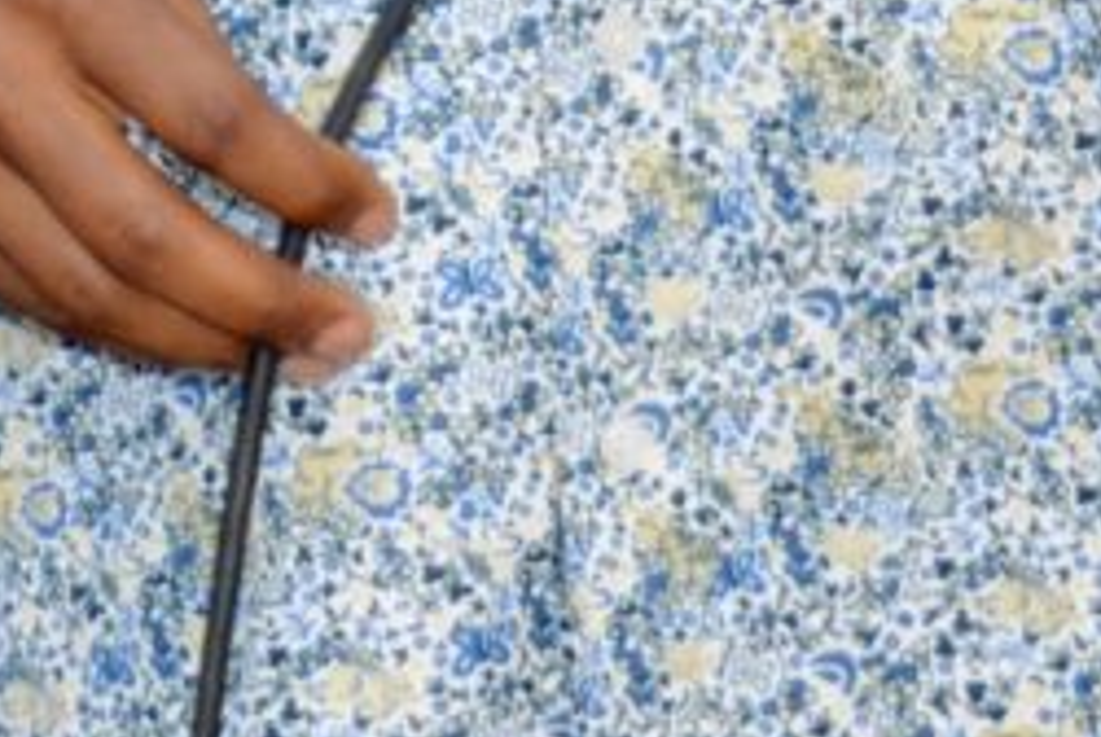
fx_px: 12033
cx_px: -1031
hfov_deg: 5.2
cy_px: -1380
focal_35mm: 393
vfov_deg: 3.4
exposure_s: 1/125
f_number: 5
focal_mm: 42
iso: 360
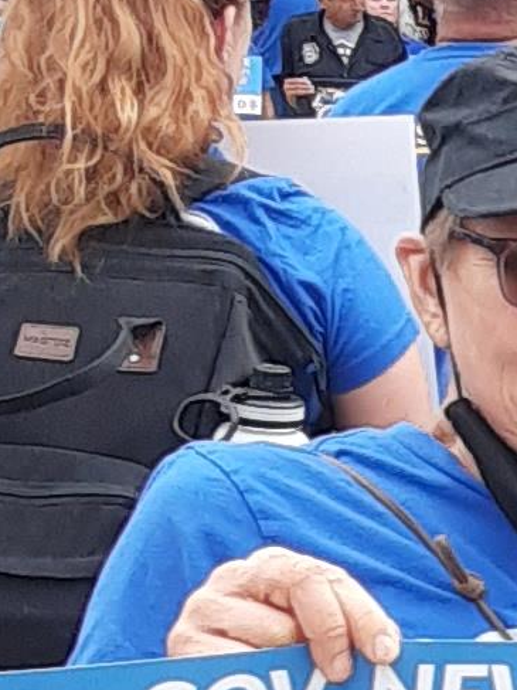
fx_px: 3606
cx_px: 1482
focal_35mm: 181
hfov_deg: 7.4
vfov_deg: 10.8
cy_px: 716
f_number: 1.9
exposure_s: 1/383
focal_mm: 2.91
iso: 40
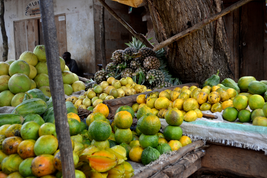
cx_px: 134
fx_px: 341
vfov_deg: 29.2
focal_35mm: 46
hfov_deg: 42.7
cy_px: 90
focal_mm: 30
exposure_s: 1/125
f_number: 5.6
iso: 100
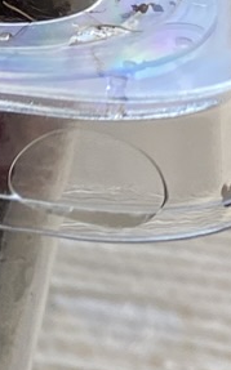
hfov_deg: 5.9
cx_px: -631
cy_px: -119
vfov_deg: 10.7
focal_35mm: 192
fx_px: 1937
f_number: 1.8
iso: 40
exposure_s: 1/122
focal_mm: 4.25
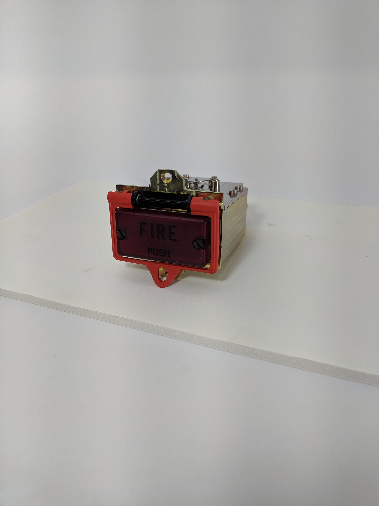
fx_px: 380
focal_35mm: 26
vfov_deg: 67.3
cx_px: 190
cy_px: 253
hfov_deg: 53.1
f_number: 2
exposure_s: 1/175
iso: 46
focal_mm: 4.67
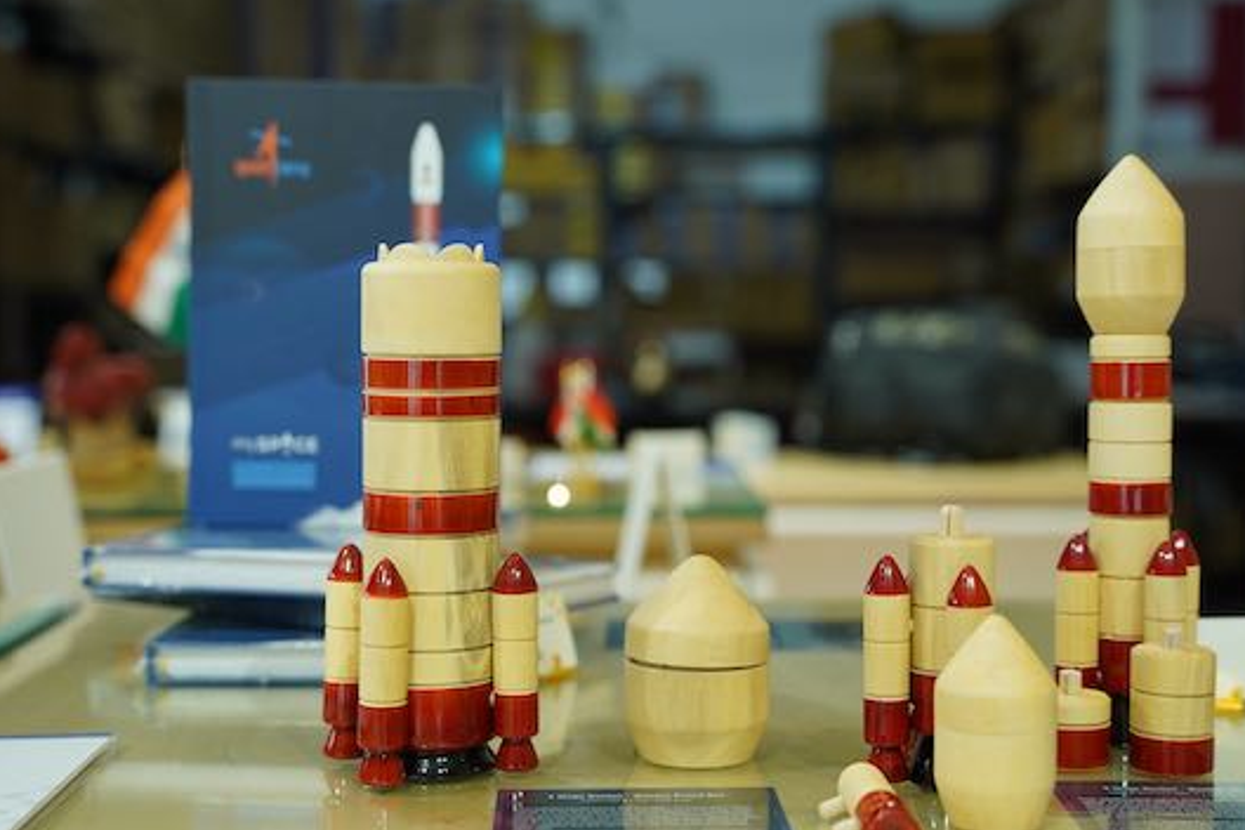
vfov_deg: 23.7
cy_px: 447
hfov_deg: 34.9
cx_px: 672
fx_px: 1979
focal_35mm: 57
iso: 800
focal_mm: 47.2
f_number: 3.5
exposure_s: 1/125
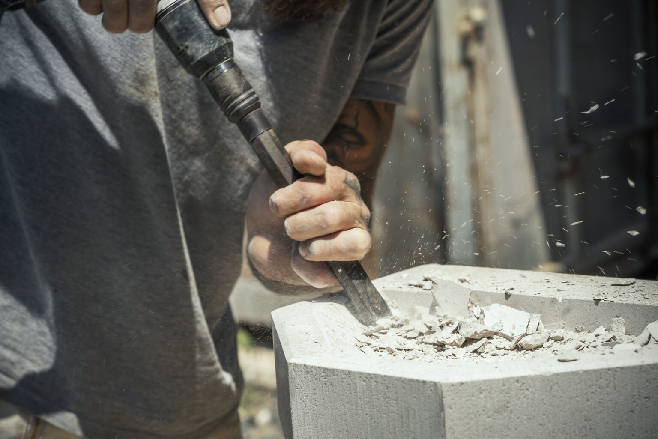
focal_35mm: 90
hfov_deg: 22.6
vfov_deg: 15.2
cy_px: 220
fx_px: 1645
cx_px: 329
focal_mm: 90
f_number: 8
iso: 100
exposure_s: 1/200
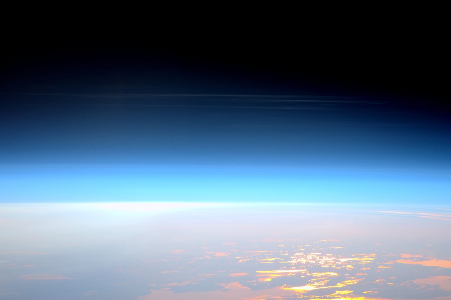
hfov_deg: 4.1
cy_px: 150
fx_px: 6263
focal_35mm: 500
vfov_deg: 2.7
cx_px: 226
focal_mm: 500
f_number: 9
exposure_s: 1/320
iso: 160
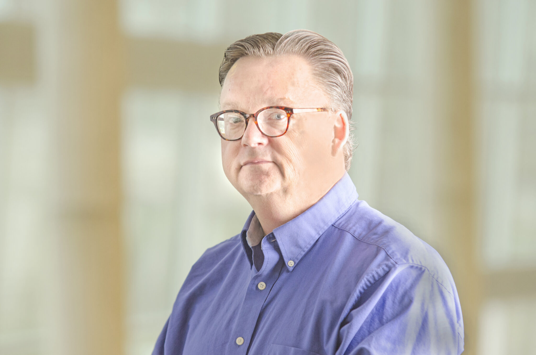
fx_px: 3008
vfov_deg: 6.8
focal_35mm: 202
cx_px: 268
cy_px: 178
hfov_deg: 10.2
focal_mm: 135
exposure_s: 1/60
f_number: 2.8
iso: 800
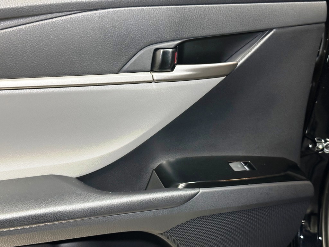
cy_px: 124
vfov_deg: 30.3
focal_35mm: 48
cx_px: 164
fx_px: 456
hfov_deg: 39.7
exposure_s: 1/30
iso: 500
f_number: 1.78
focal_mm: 6.86
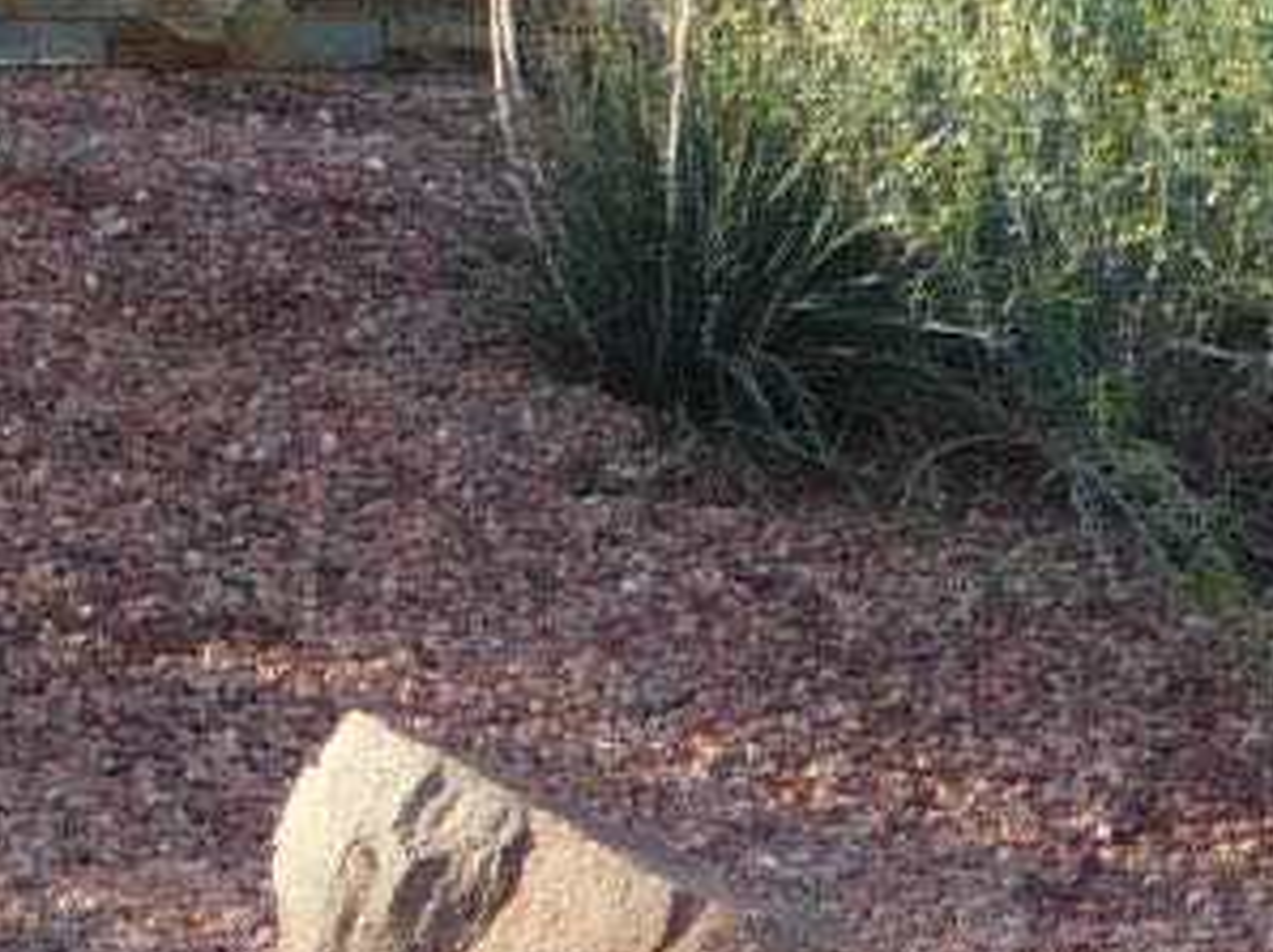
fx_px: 33585
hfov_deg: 2.2
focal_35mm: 914
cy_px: -828
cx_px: 2170
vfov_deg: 1.6
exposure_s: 1/160
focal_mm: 30.1
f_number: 5.3
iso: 125
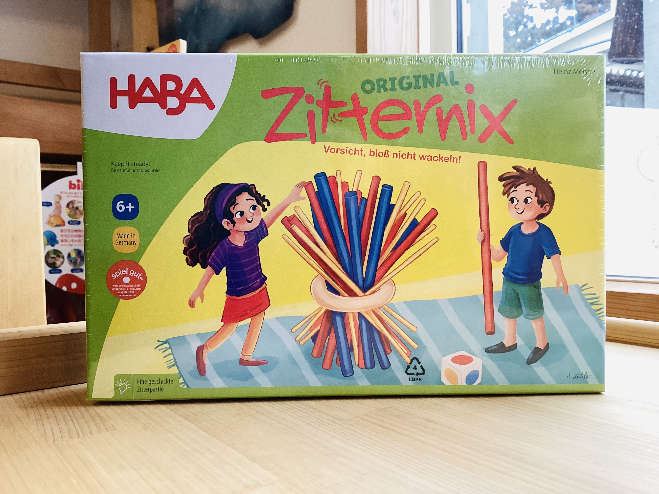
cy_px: 247
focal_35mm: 31
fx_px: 590
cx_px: 330
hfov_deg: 58.4
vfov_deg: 45.4
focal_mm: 3.3
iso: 100
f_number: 2.4
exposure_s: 1/60
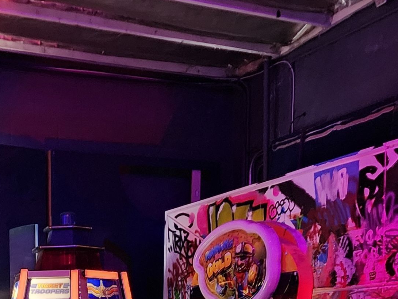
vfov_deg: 17.0
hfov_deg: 23.7
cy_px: 402
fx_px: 932
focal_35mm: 81
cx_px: 71
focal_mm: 6.4
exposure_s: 1/24
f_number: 1.8
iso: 640
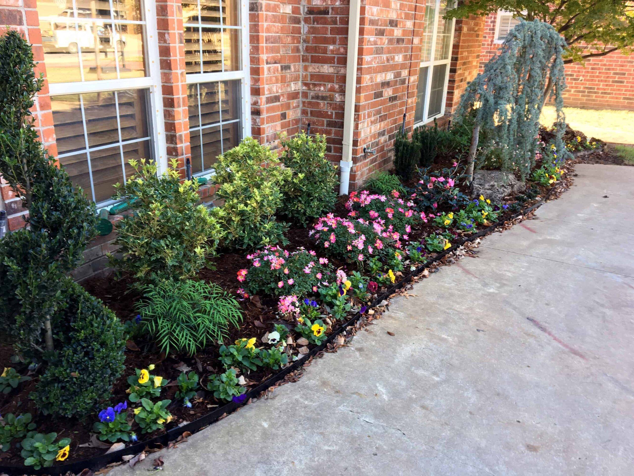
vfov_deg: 48.2
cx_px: 317
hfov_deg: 61.7
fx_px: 531
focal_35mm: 29
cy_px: 238
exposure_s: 1/60
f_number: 2.2
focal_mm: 4.15
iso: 32
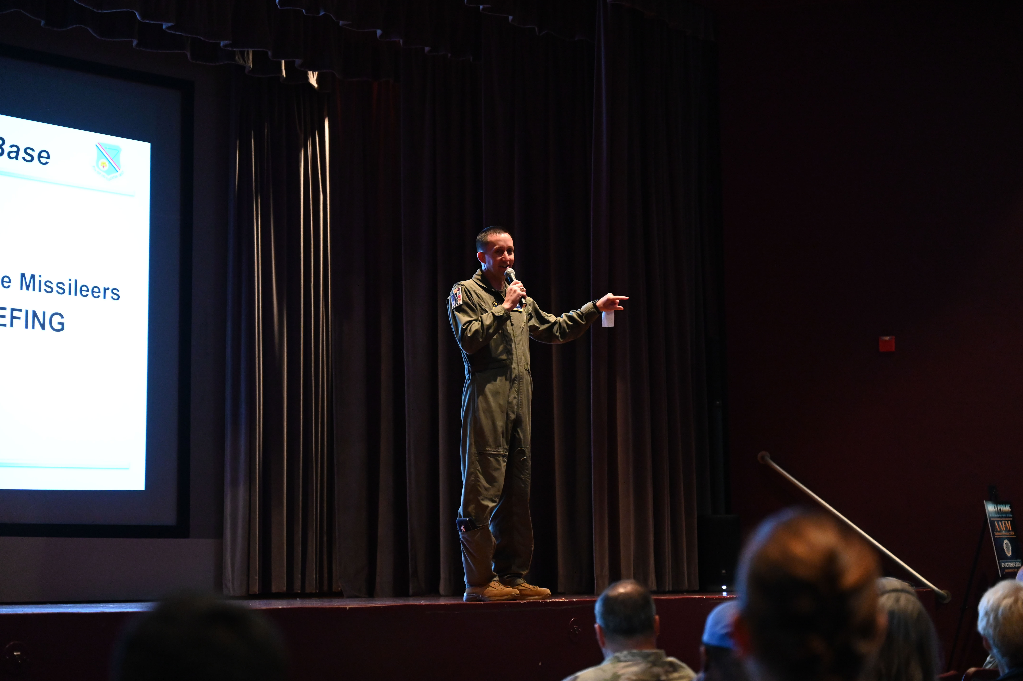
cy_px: 340
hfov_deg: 28.9
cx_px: 512
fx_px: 1988
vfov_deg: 19.4
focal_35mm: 70
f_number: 2.8
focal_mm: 70
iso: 6400
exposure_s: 1/100
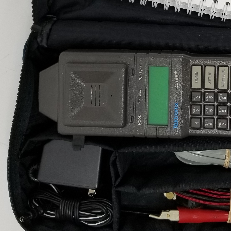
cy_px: 41
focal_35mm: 59
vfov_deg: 28.4
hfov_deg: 28.8
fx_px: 445
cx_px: 161
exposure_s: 1/60
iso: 64
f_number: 1.7
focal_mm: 4.25
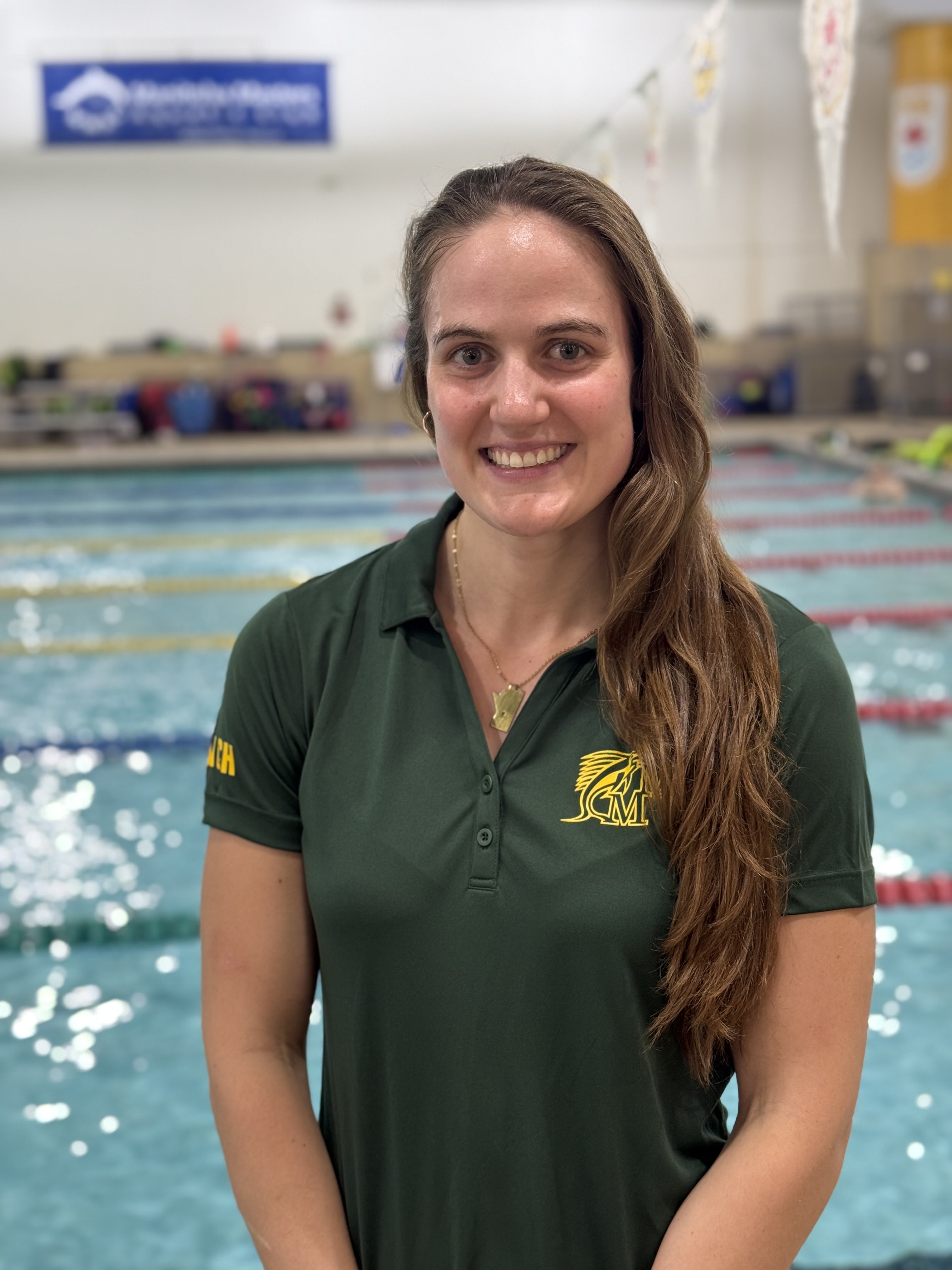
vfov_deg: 39.7
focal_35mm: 48
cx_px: 476
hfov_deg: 30.3
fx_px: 1760
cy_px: 635
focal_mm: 6.76
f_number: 1.78
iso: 160
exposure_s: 1/60
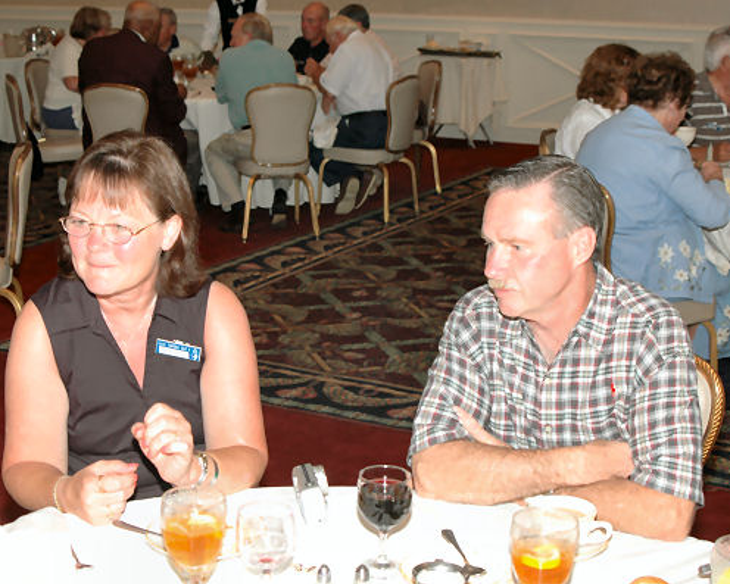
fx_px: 1287
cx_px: 311
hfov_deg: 31.6
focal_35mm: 60
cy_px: 292
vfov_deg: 25.6
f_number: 5
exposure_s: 1/60
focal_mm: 35
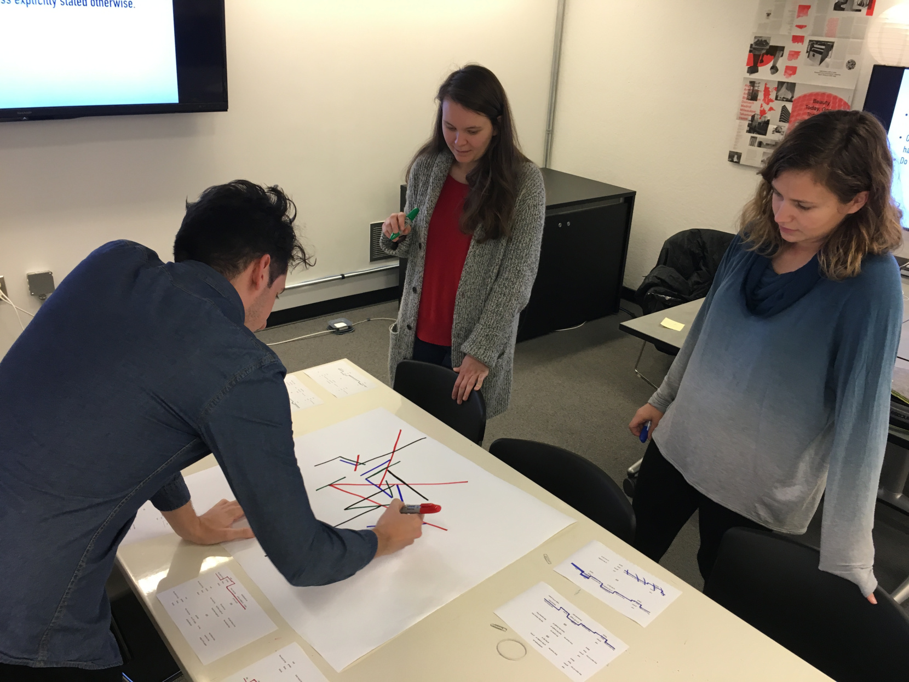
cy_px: 341
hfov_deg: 61.7
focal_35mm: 29
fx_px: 762
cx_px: 454
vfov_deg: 48.2
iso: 80
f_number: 2.2
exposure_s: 1/30
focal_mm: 4.15
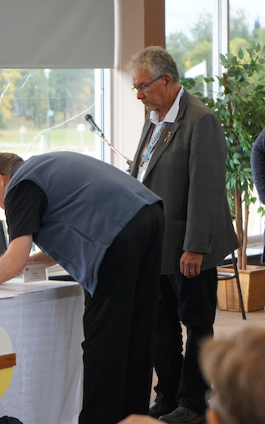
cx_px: 36
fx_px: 1860
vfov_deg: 13.0
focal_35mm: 161
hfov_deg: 8.1
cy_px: 212
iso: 800
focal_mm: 70
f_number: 4
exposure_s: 1/160
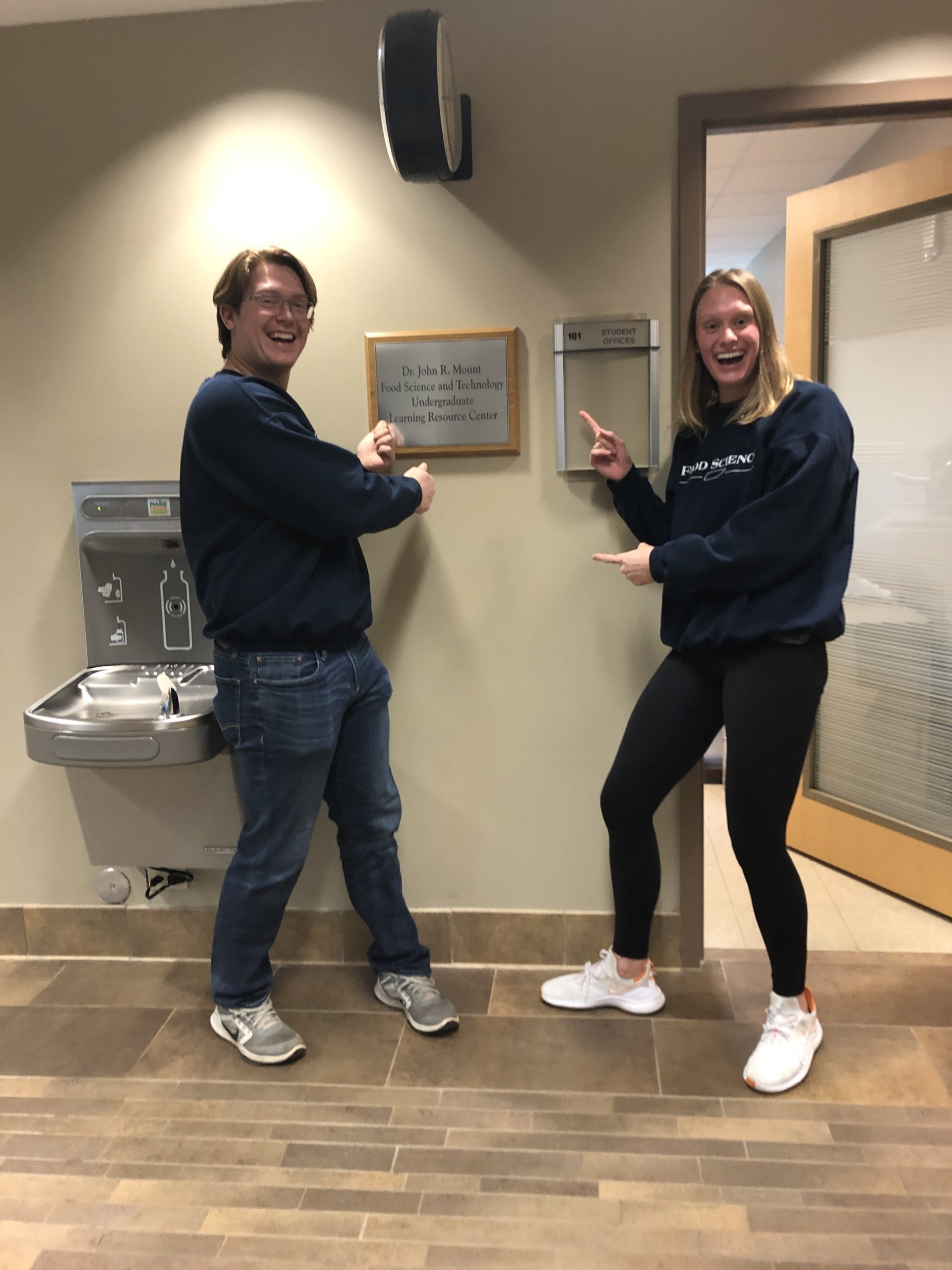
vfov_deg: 63.4
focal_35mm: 28
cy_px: 635
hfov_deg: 49.7
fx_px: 1027
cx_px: 476
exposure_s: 1/15
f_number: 1.8
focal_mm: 3.99
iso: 64
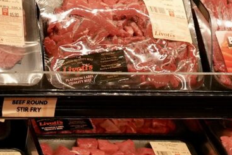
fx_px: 864
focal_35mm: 134
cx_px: -87
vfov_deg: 9.2
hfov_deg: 14.5
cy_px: 367
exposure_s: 1/160
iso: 800
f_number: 6.3
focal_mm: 24
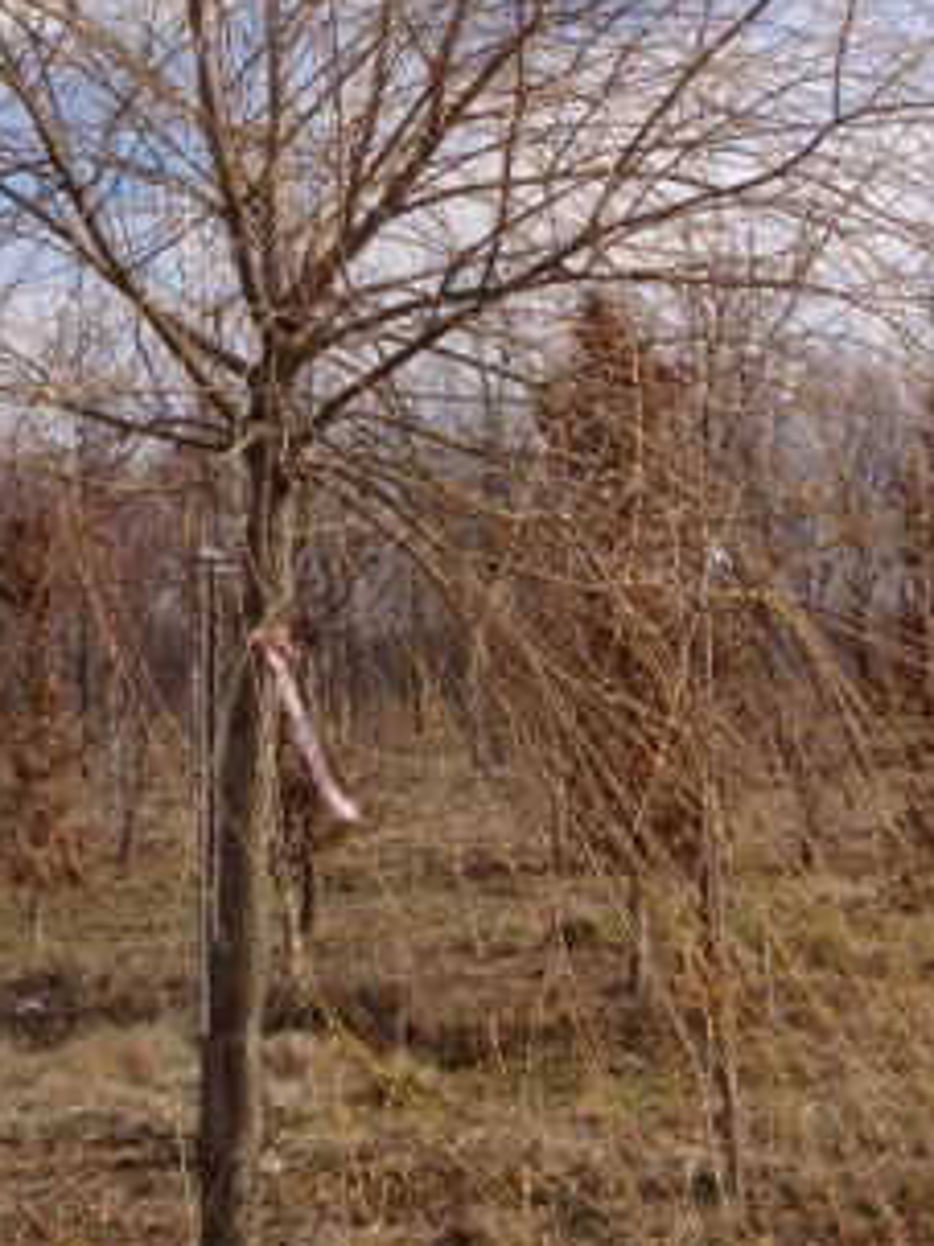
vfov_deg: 25.5
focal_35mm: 74
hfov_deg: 19.8
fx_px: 2664
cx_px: 247
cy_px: 119
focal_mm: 4.28
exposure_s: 1/1905
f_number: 2.4
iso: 50
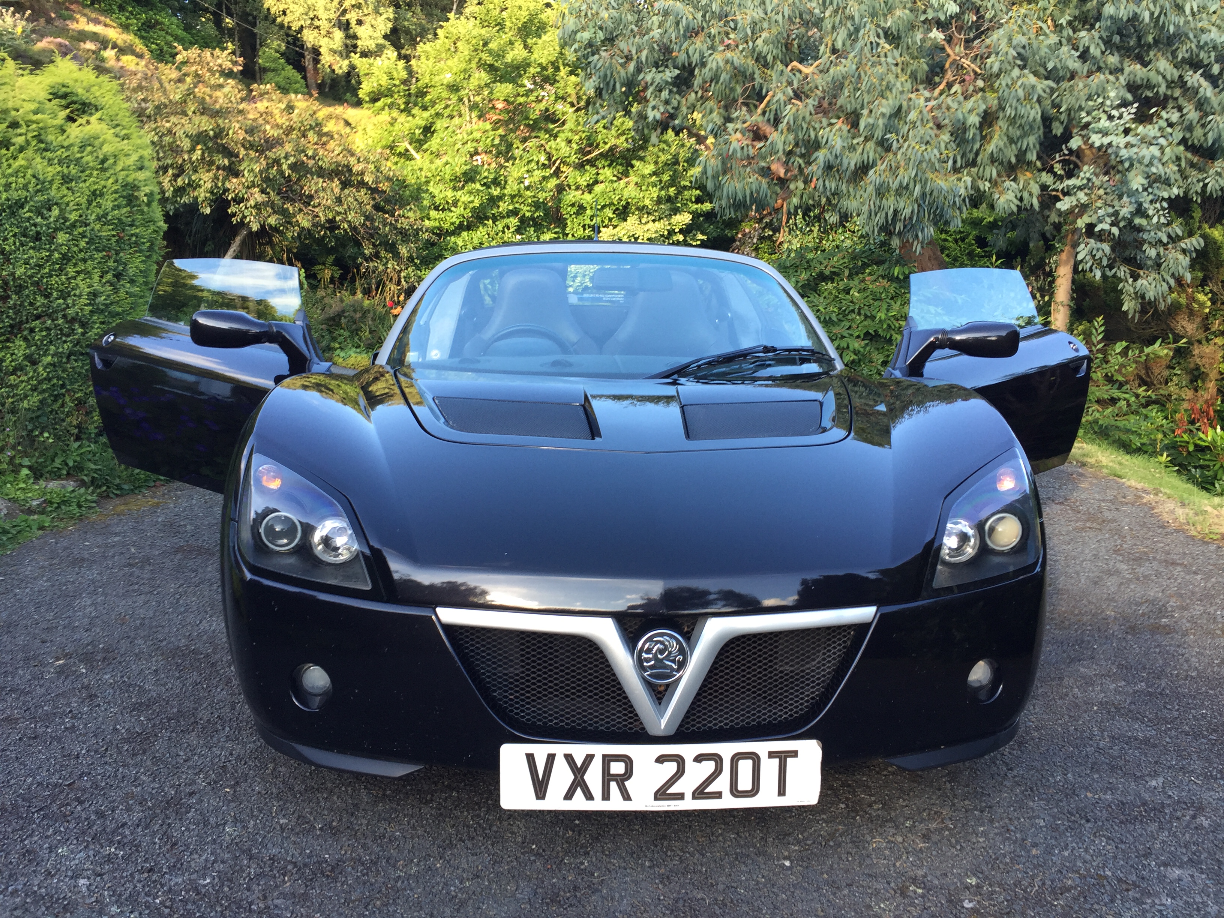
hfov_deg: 61.7
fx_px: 1025
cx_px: 612
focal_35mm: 29
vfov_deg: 48.2
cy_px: 459
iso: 32
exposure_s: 1/117
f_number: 2.2
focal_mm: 4.15
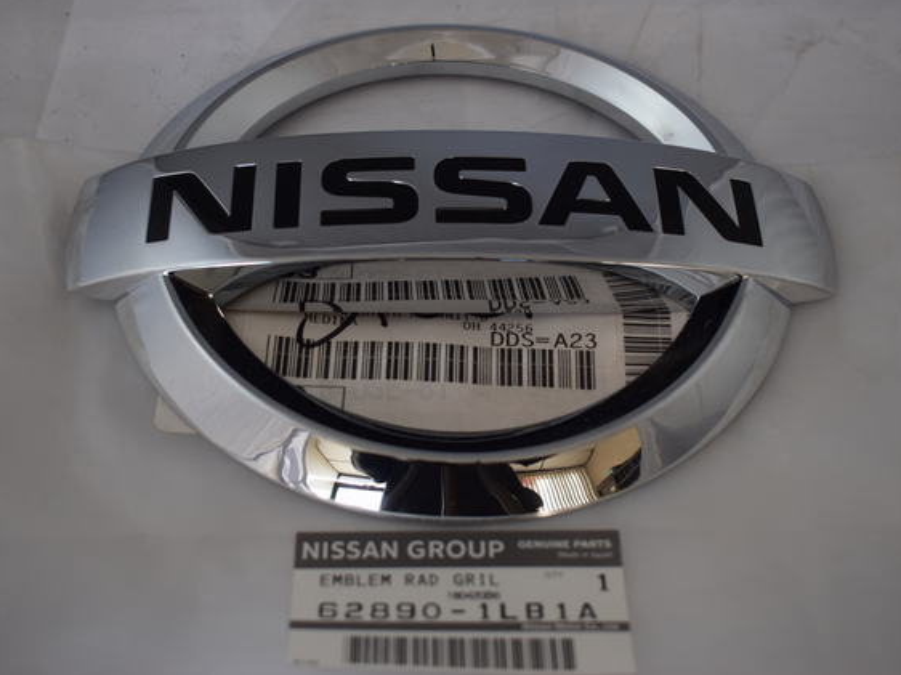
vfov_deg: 25.4
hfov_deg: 33.5
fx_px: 1497
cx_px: 433
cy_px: 334
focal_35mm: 58
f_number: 5.6
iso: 400
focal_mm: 35
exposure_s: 1/125
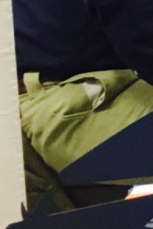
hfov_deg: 4.7
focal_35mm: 263
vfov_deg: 7.6
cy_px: -210
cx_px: 632
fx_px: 1676
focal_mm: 4.15
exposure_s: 1/30
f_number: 2.2
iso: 125
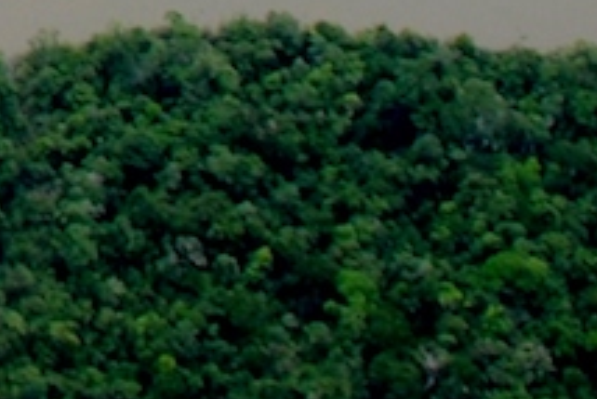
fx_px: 3352
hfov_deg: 9.1
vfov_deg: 6.2
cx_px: -862
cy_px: -864
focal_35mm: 202
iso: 320
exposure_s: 1/250
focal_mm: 18
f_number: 8
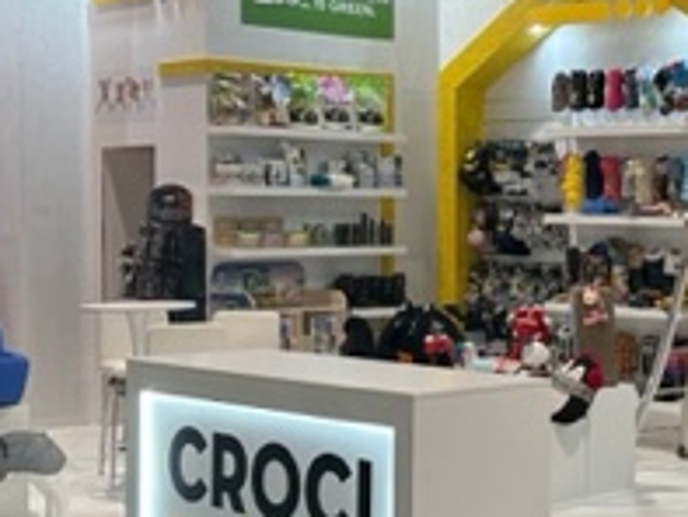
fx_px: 1551
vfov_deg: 18.9
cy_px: 231
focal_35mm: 78
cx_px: 691
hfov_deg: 23.9
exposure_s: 1/100
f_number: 1.78
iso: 125
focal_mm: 6.86
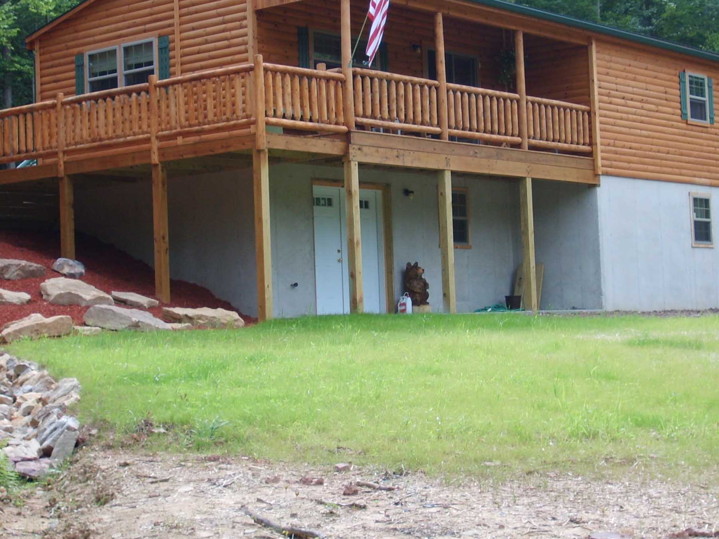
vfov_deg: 19.9
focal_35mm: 74
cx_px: 358
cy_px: 223
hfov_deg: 26.3
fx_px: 1537
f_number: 3.3
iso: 50
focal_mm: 8.7
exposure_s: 1/180
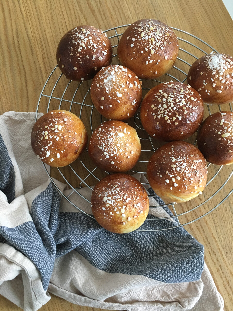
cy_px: 156
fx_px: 260
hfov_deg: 48.2
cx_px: 116
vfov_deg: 61.7
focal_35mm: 29
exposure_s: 1/33
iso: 160
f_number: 2.2
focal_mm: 4.15
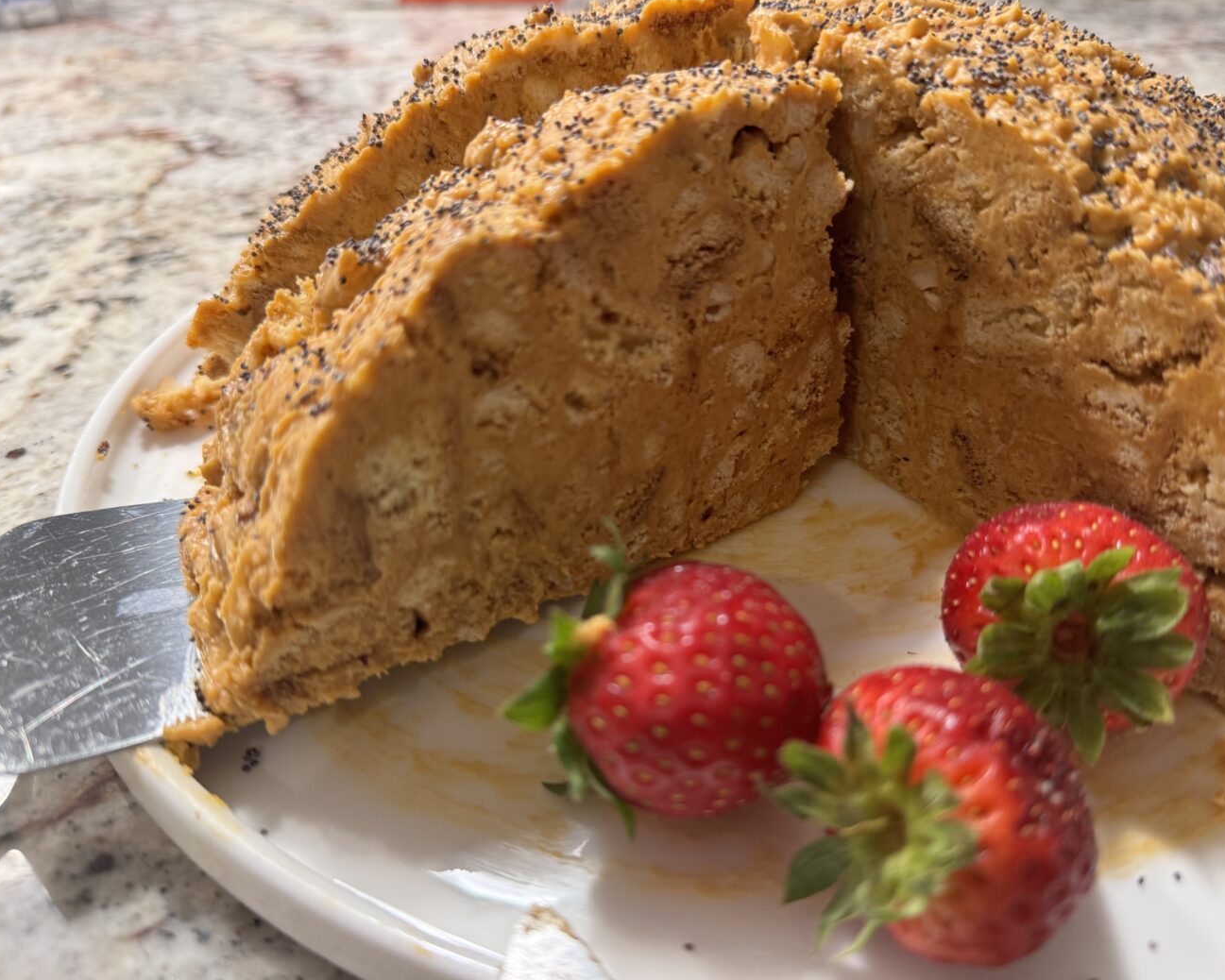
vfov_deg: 54.9
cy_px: 485
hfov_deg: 65.9
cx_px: 655
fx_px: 943
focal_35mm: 26
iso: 200
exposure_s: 1/60
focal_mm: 6.76
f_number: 1.78
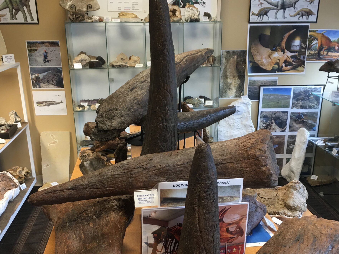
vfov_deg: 36.2
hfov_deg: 47.9
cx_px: 169
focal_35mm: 39
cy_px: 179
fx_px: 382
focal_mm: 4.15
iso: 32
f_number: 2.2
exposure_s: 1/15
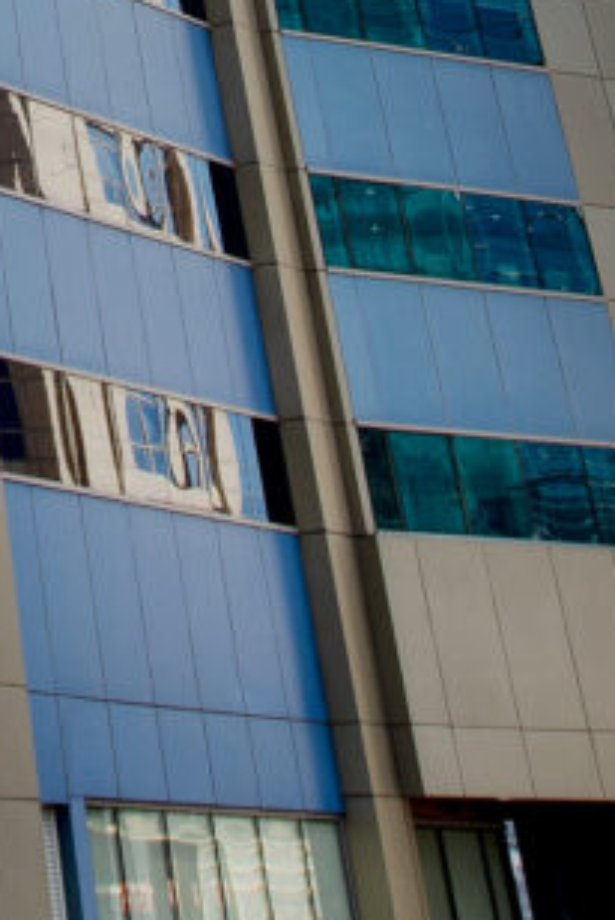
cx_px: -575
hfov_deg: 13.0
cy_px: -1138
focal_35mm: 93
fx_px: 2378
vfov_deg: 15.3
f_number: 8
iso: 100
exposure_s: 1/100
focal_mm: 14
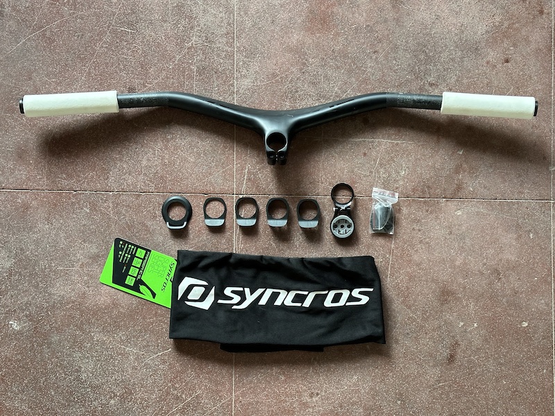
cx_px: 278
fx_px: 770
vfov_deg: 30.3
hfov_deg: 39.7
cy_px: 208
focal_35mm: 48
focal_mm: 6.86
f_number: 1.78
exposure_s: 1/46
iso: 250
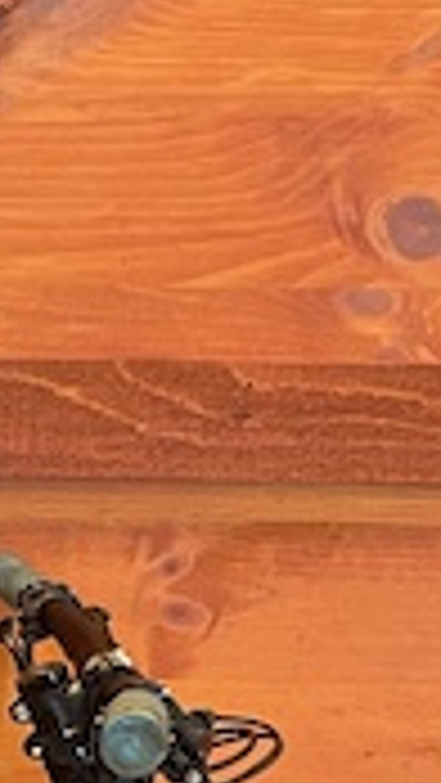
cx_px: -400
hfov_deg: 8.9
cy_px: 1076
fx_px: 2700
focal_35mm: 130
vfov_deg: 15.5
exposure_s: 1/60
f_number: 1.6
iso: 200
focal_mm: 4.2
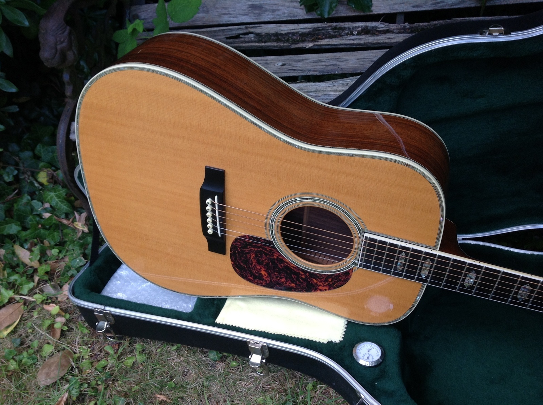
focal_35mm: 35
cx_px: 272
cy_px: 202
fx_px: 548
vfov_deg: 40.6
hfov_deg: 52.7
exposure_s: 1/60
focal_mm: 4.28
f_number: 2.4
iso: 64
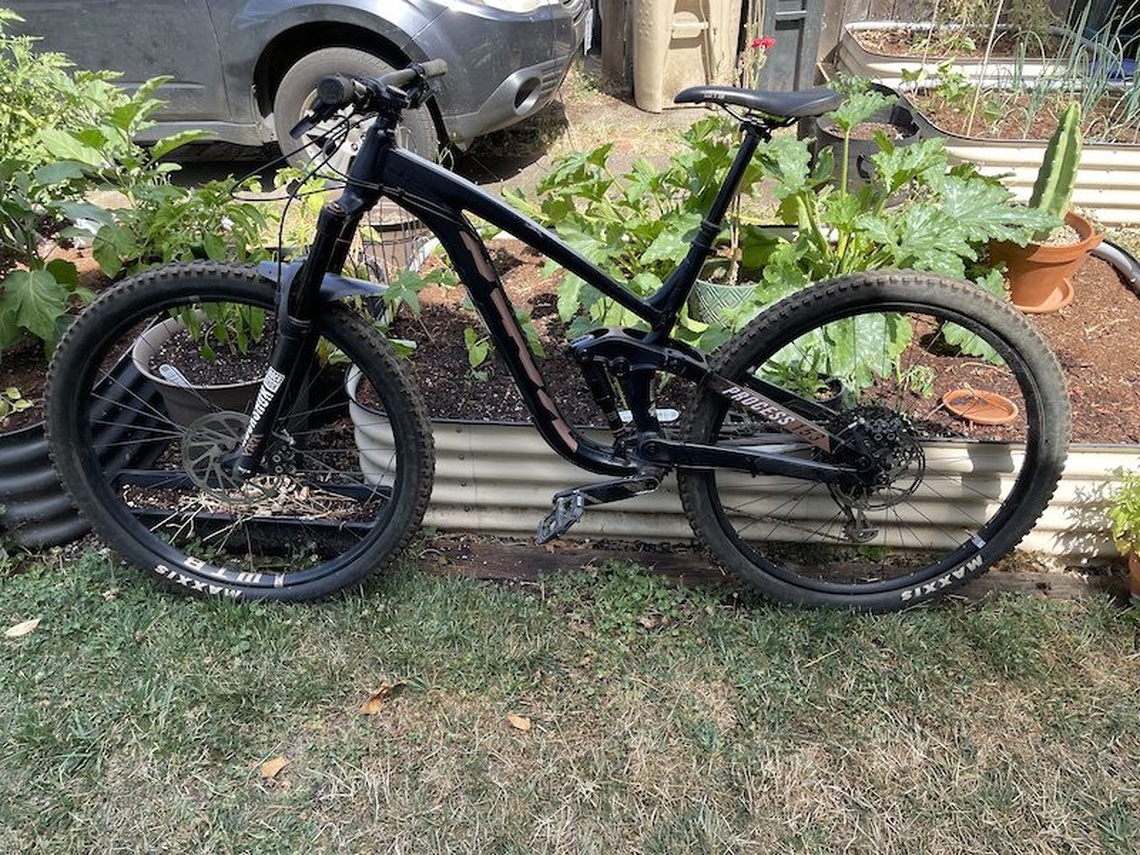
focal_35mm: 26
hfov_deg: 67.3
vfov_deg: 53.1
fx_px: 856
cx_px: 570
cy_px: 428
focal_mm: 4.2
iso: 32
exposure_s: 1/461
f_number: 1.6
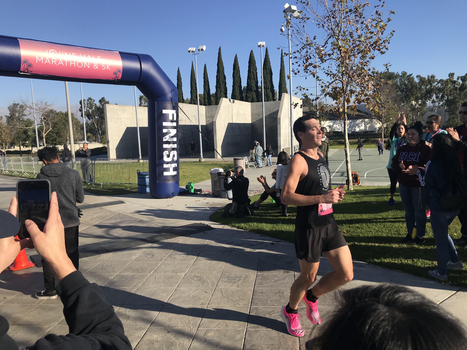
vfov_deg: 49.7
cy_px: 175
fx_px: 378
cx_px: 234
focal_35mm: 28
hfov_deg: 63.4
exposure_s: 1/2336
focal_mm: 3.99
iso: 20
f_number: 1.8
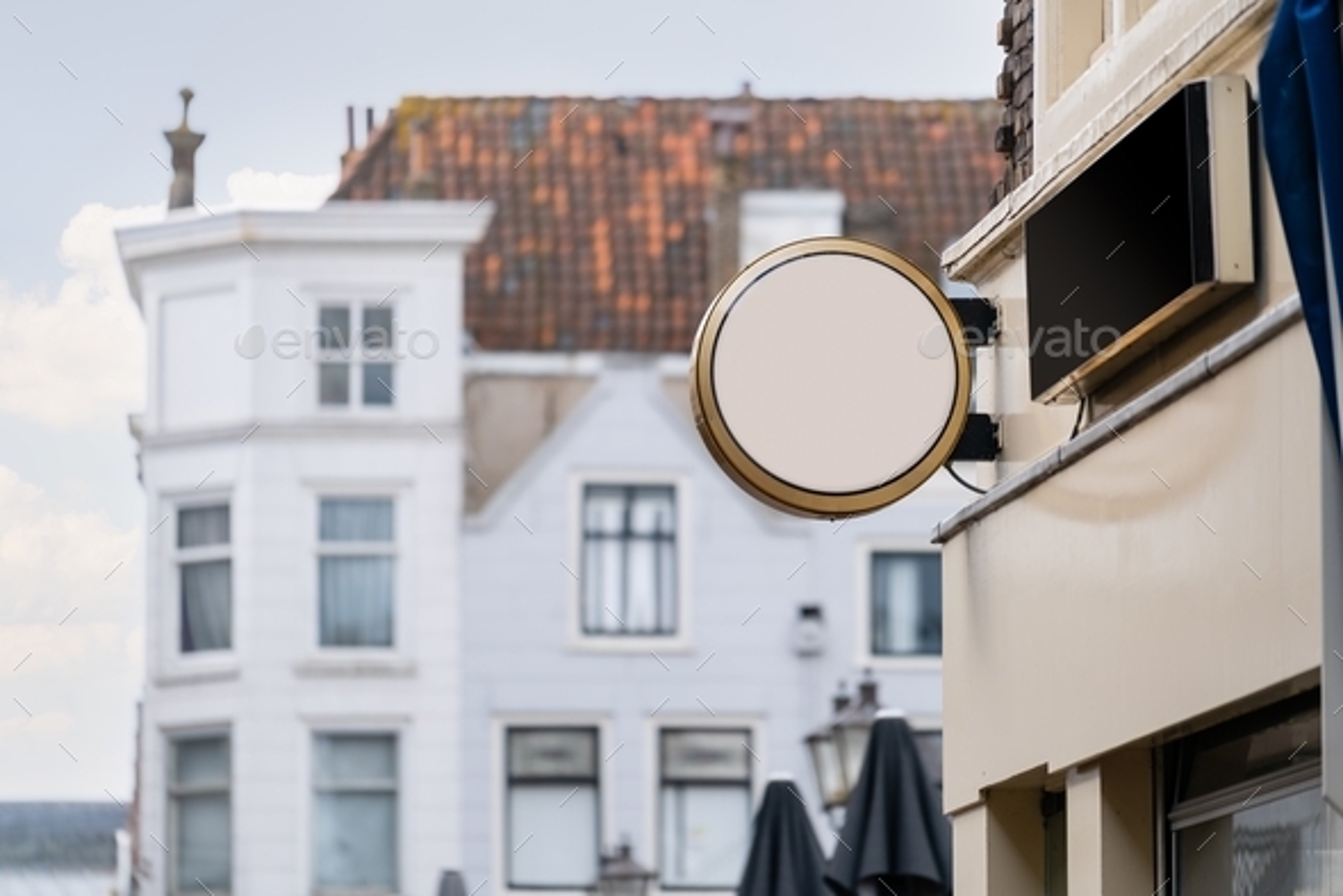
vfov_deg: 6.9
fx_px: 7464
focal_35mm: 200
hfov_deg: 10.3
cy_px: 448
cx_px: 672
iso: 100
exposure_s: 1/250
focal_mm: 200
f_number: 4
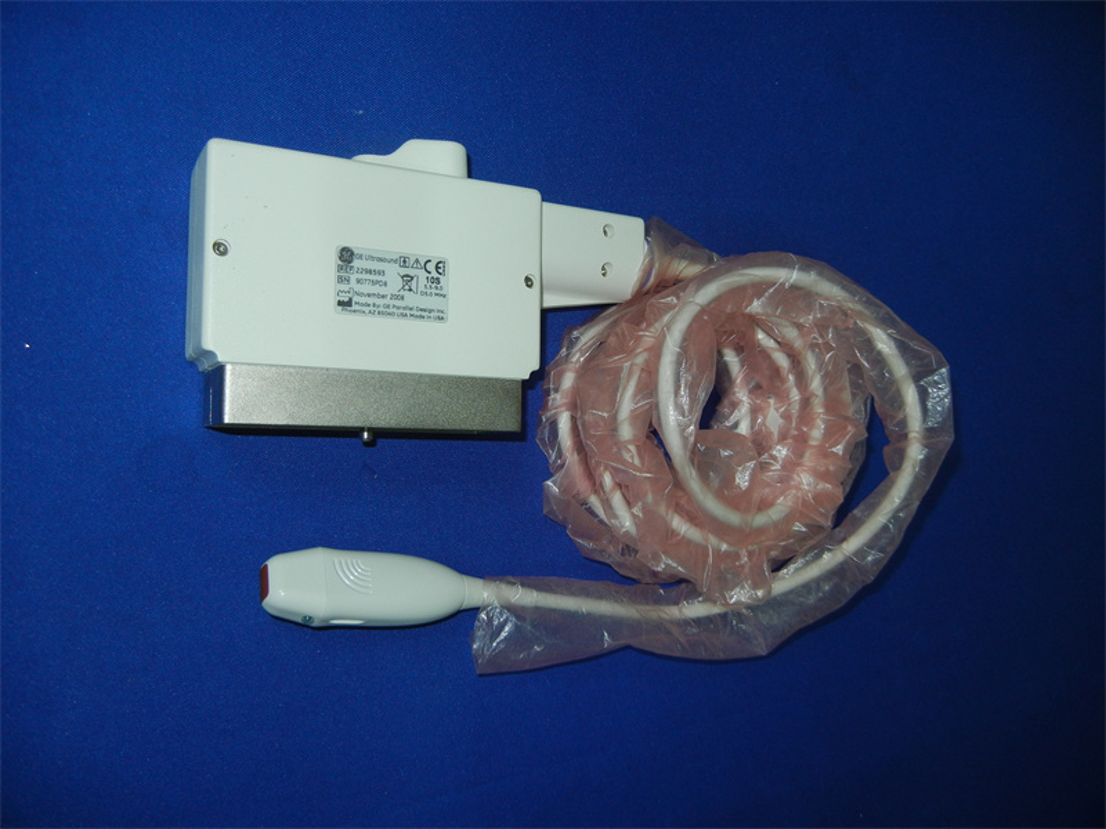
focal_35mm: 30
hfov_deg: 60.0
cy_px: 414
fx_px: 959
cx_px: 553
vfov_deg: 46.8
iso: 200
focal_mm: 5.4
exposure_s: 1/30
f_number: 3.5
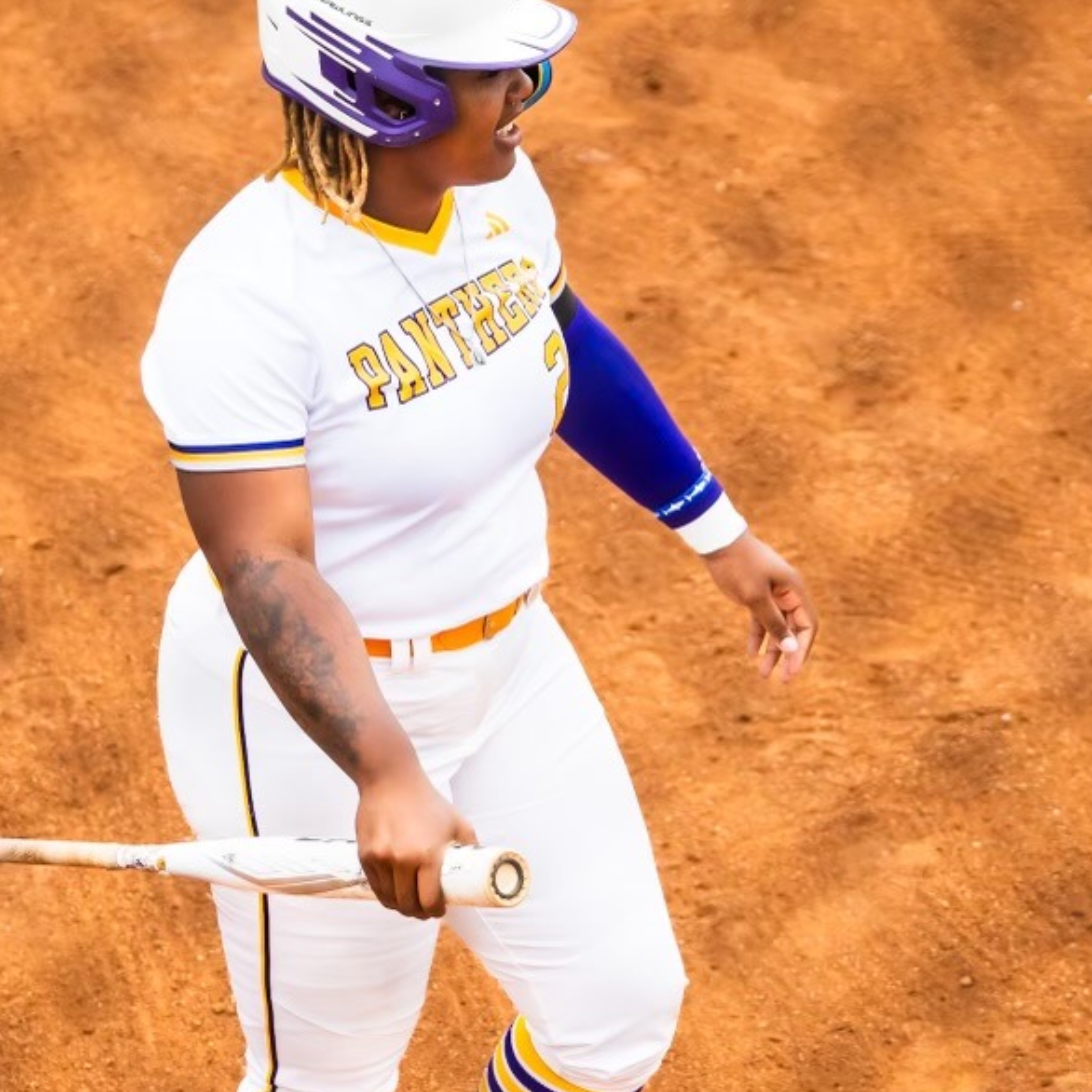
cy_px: 485
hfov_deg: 5.9
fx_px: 10600
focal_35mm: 297
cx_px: 475
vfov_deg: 5.9
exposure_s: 1/2500
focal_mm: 200
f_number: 5.6
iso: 1600
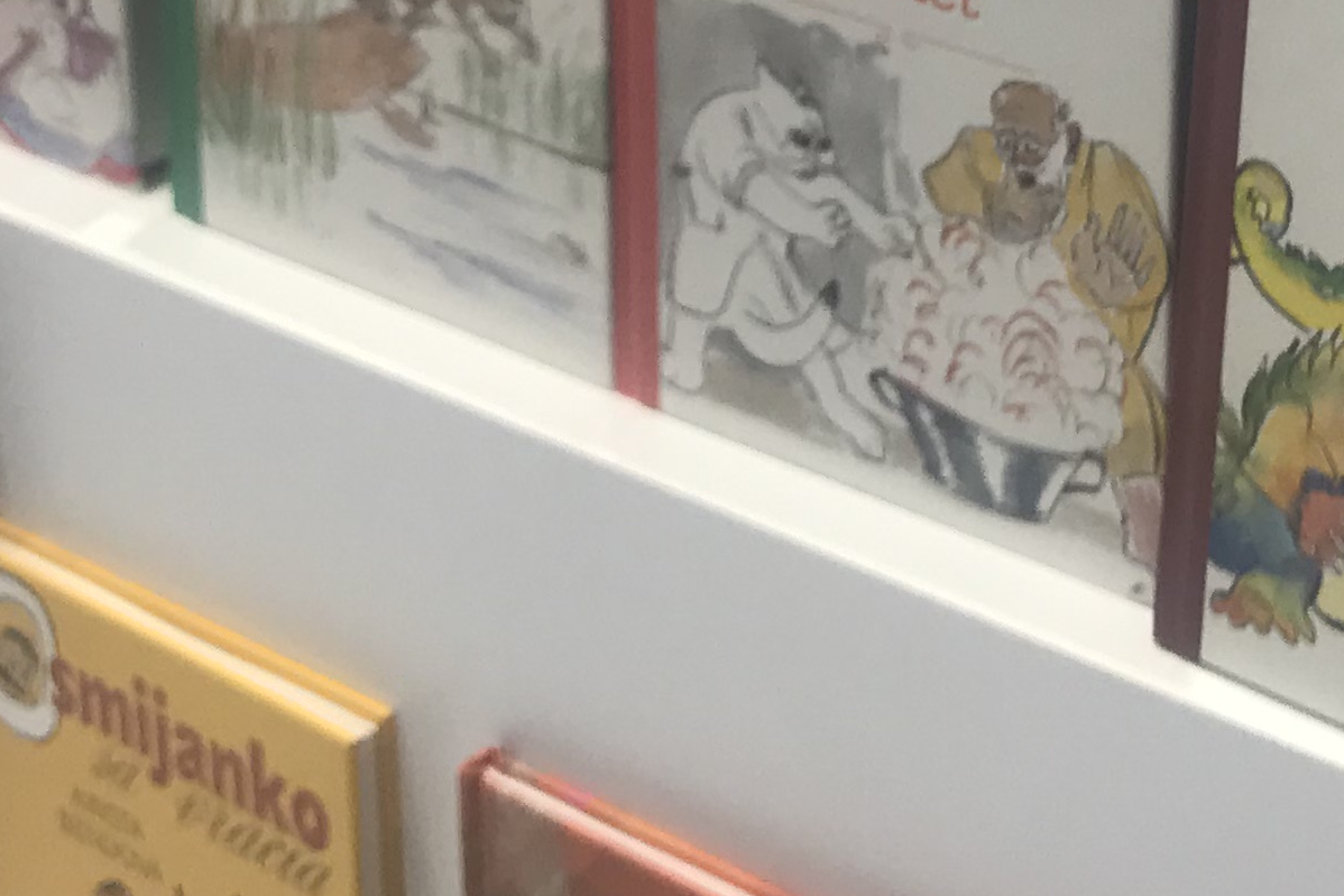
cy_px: -506
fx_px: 3659
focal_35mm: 98
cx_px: 1126
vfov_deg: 13.1
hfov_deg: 20.5
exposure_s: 1/50
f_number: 1.8
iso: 25
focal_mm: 3.99
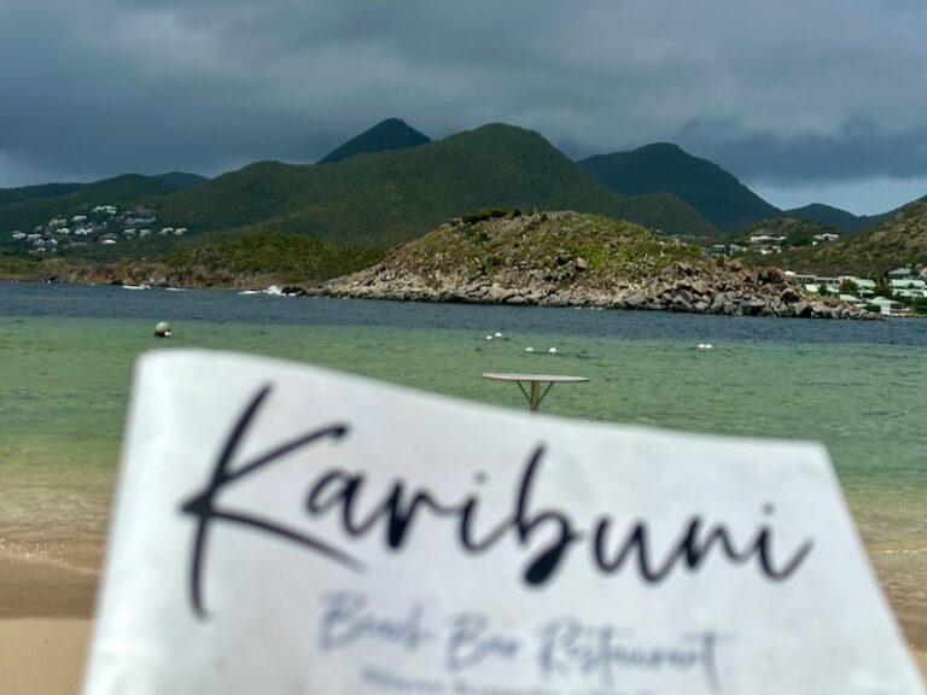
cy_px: 348
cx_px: 464
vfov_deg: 30.3
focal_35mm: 48
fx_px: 1285
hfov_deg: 39.7
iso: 64
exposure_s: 1/6623
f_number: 1.78
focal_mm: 6.86
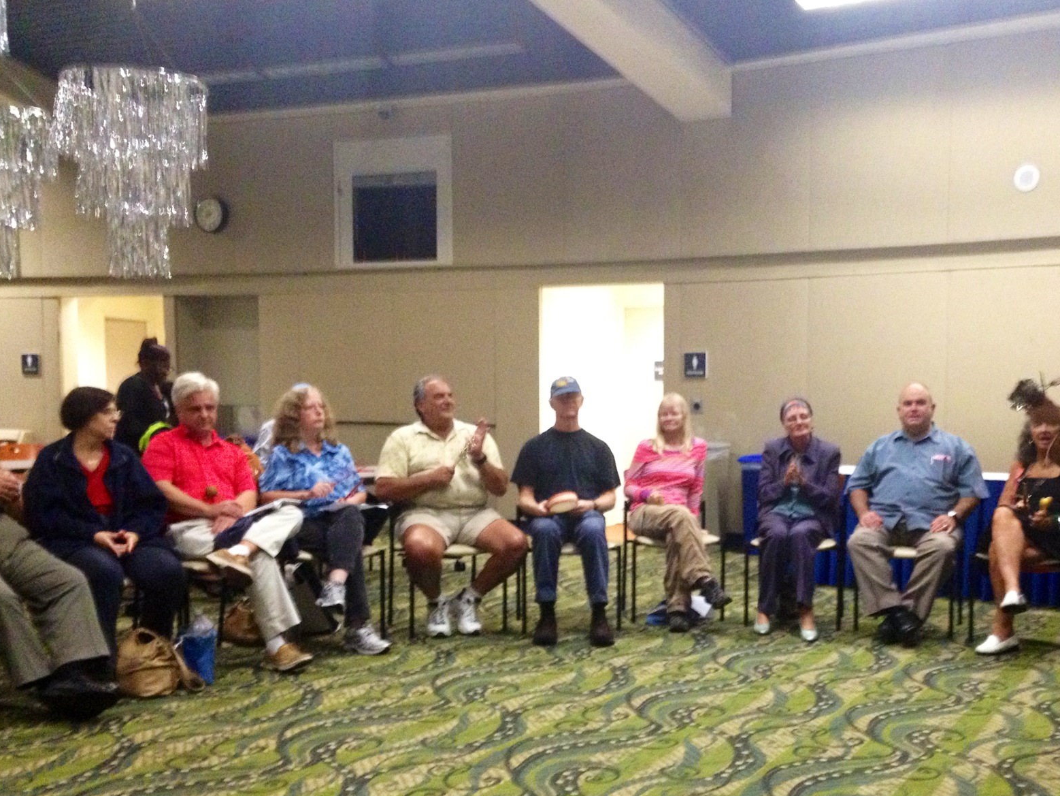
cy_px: 518
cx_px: 679
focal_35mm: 46
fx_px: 1409
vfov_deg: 31.3
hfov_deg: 40.9
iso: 400
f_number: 2.4
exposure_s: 1/15
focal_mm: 4.28
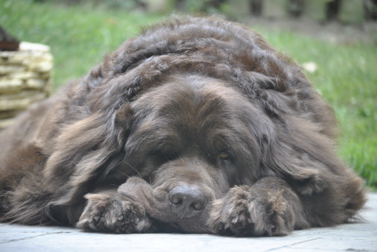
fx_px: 1494
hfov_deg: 14.4
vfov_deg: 9.7
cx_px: 188
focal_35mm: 142
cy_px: 126
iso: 800
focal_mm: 95
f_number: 4.5
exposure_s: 1/250
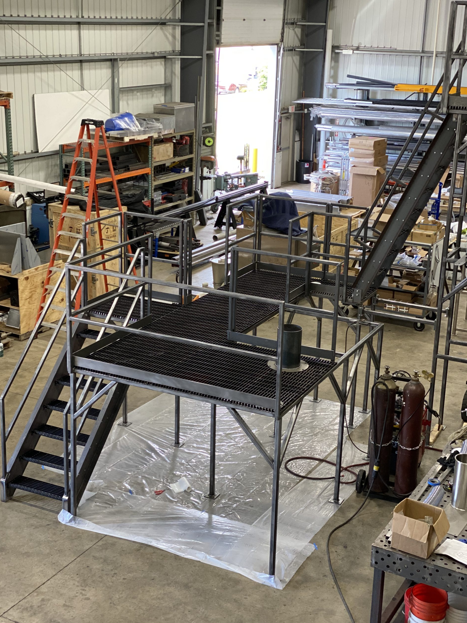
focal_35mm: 53
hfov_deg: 27.5
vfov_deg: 36.2
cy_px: 316
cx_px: 236
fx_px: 953
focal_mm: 6
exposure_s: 1/120
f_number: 2
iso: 200
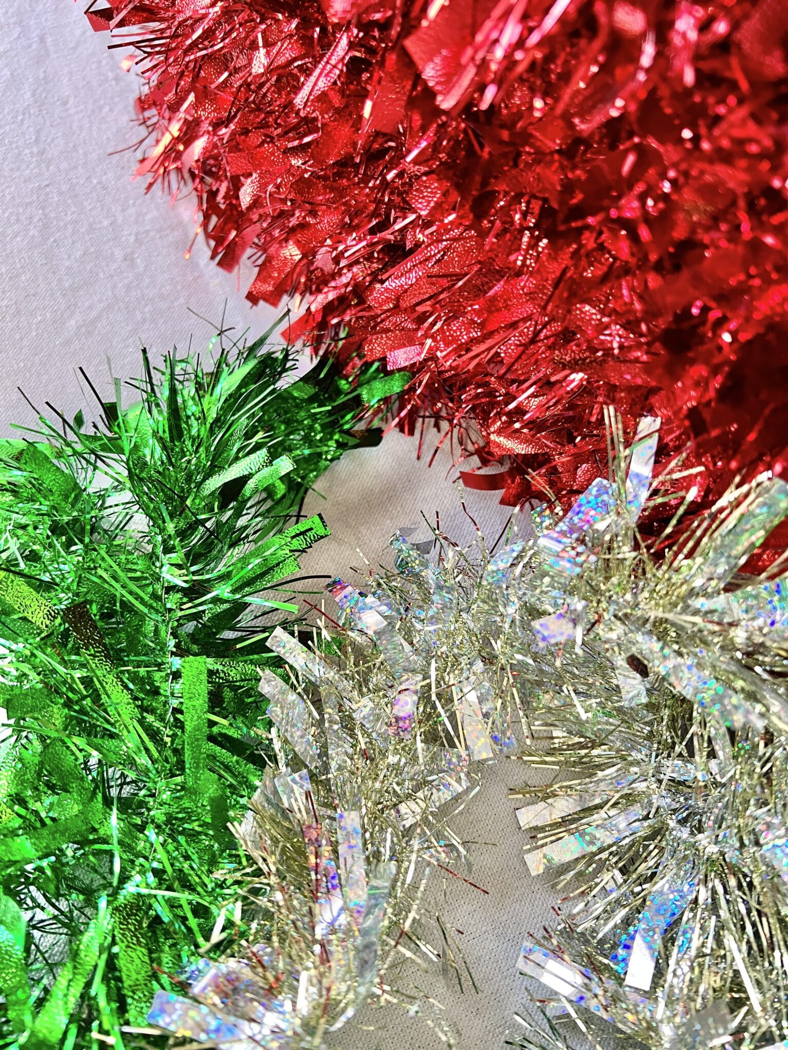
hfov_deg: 53.1
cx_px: 394
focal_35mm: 26
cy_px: 525
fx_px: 789
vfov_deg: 67.3
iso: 200
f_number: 1.5
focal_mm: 5.7
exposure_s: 1/60
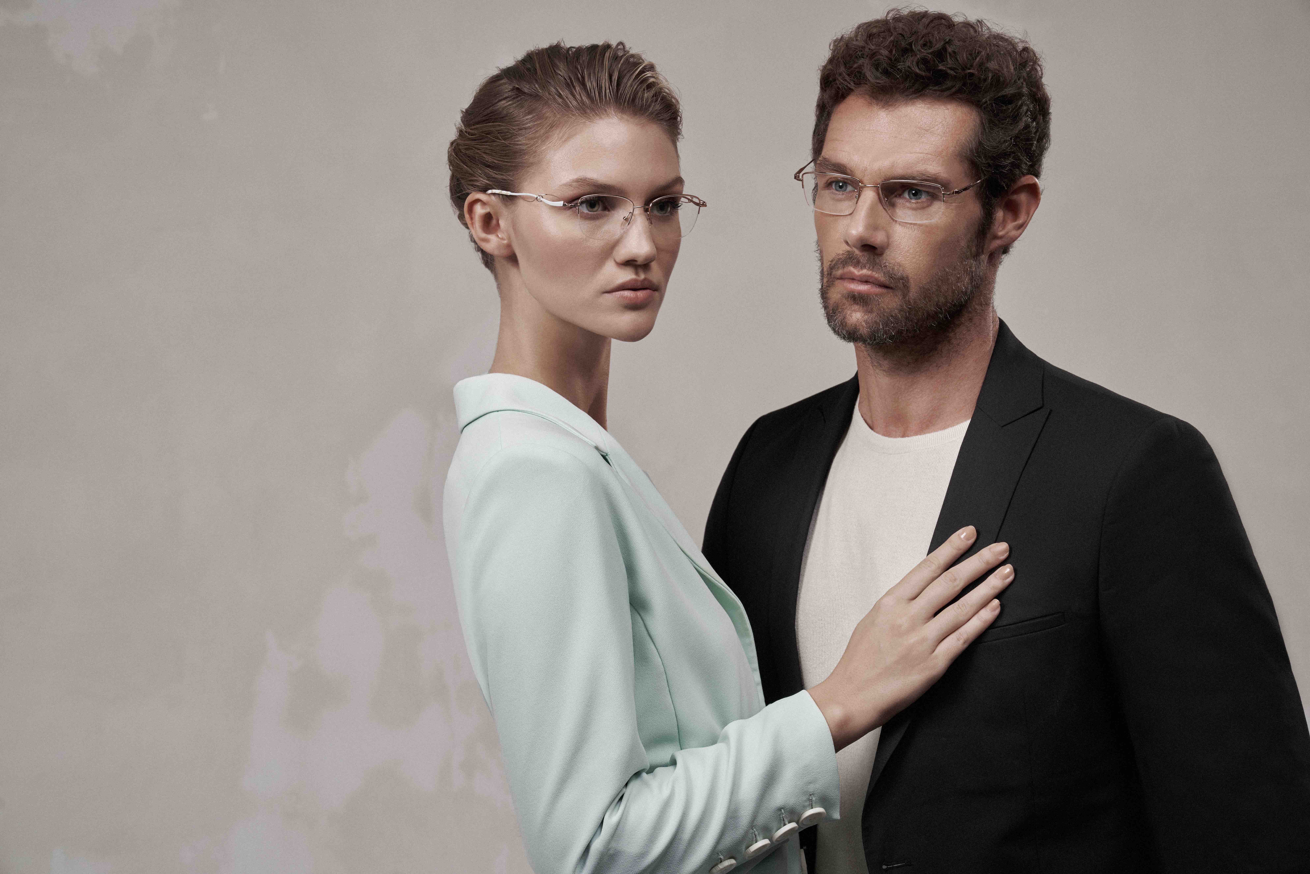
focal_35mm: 70
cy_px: 437
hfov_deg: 28.8
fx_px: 2547
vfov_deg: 19.5
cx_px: 655
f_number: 9
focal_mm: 70
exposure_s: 1/125
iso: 200
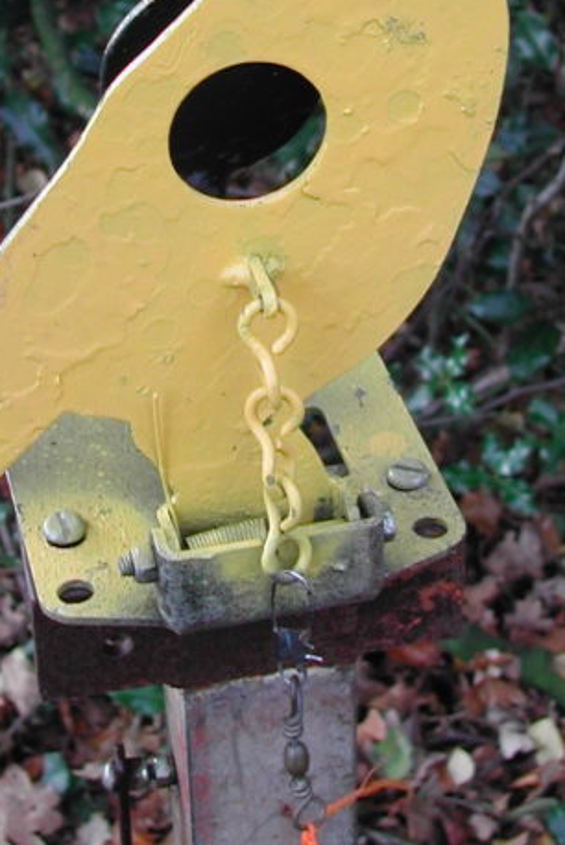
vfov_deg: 21.9
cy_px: 189
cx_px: 255
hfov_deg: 14.9
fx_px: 2162
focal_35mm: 92
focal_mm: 8
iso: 100
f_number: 2.8
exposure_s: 1/21.8
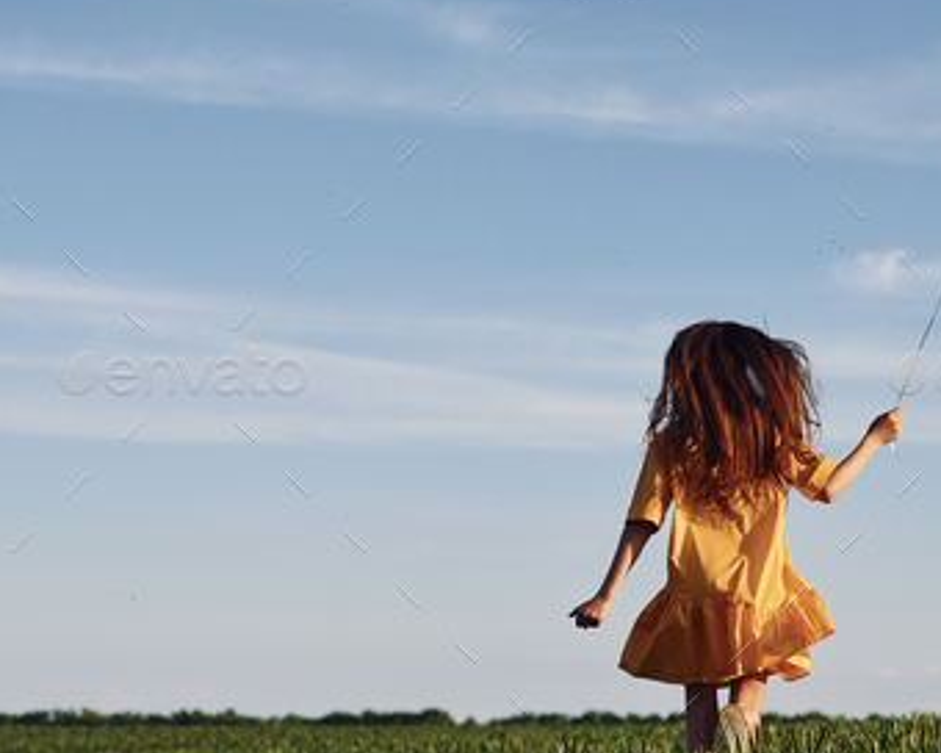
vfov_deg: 13.5
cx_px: 590
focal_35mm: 114
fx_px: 3175
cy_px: 502
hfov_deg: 16.8
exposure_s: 1/3200
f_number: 4
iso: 200
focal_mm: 70
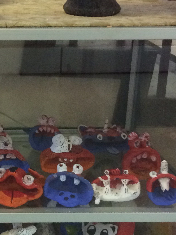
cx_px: -57
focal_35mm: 91
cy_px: 116
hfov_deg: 15.4
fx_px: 617
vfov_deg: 21.5
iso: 250
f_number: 2.2
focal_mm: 4.15
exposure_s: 1/33
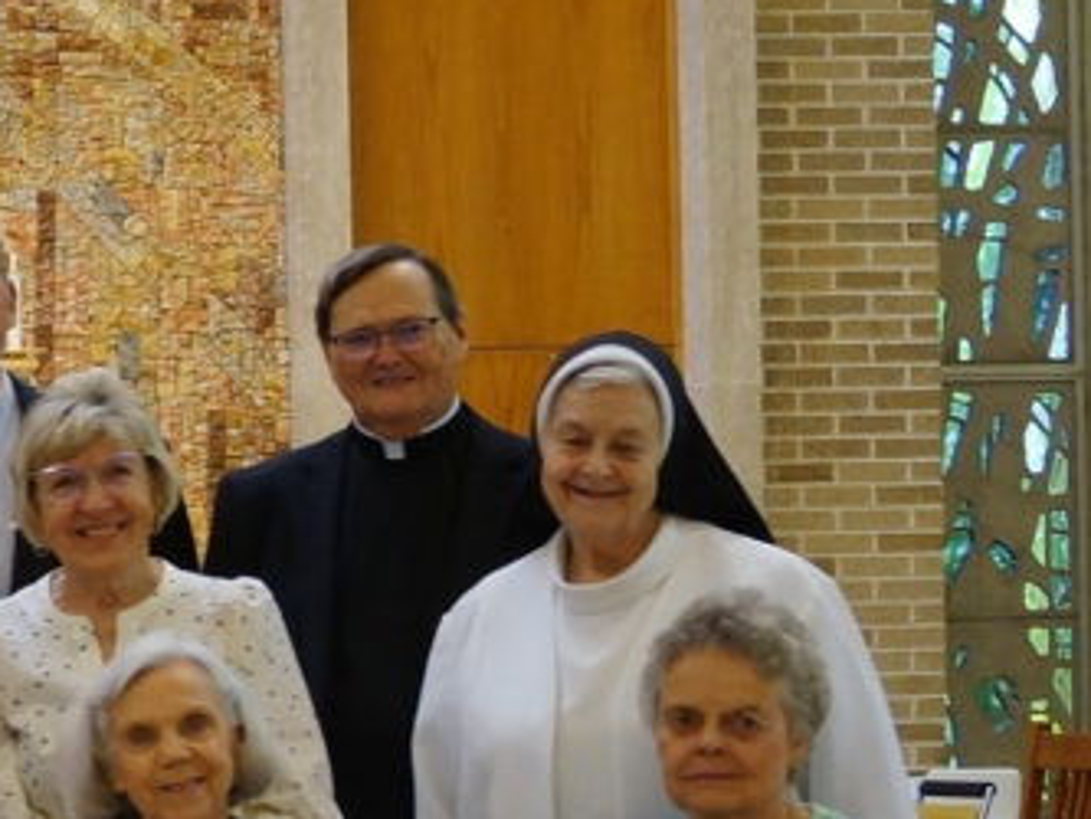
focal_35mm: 133
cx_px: -1183
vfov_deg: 11.1
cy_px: 742
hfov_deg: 12.7
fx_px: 4193
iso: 400
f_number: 4
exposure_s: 1/60
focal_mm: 20
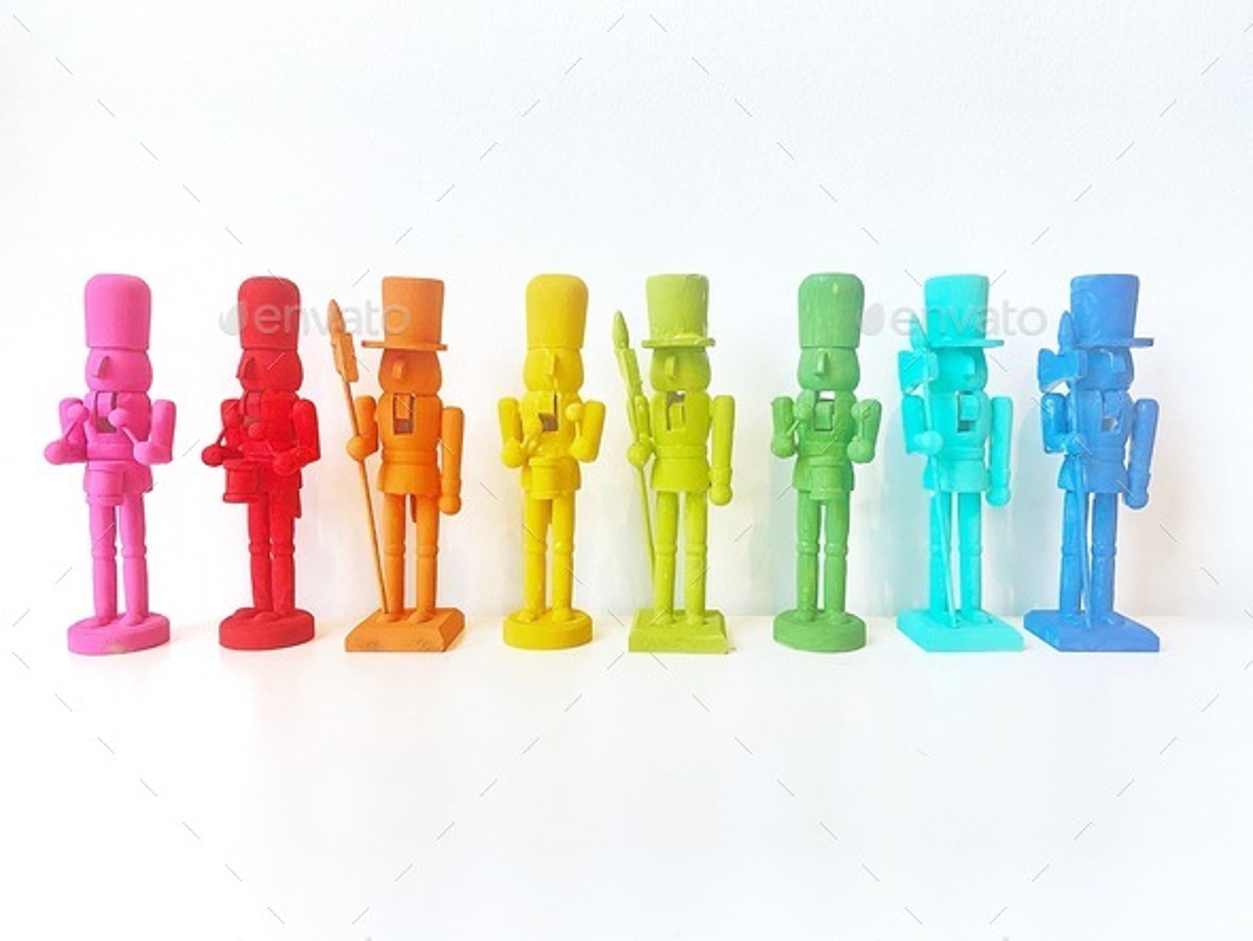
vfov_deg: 53.1
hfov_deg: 67.3
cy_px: 470
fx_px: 942
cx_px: 626
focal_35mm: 26
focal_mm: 4.25
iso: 250
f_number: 1.8
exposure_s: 1/60
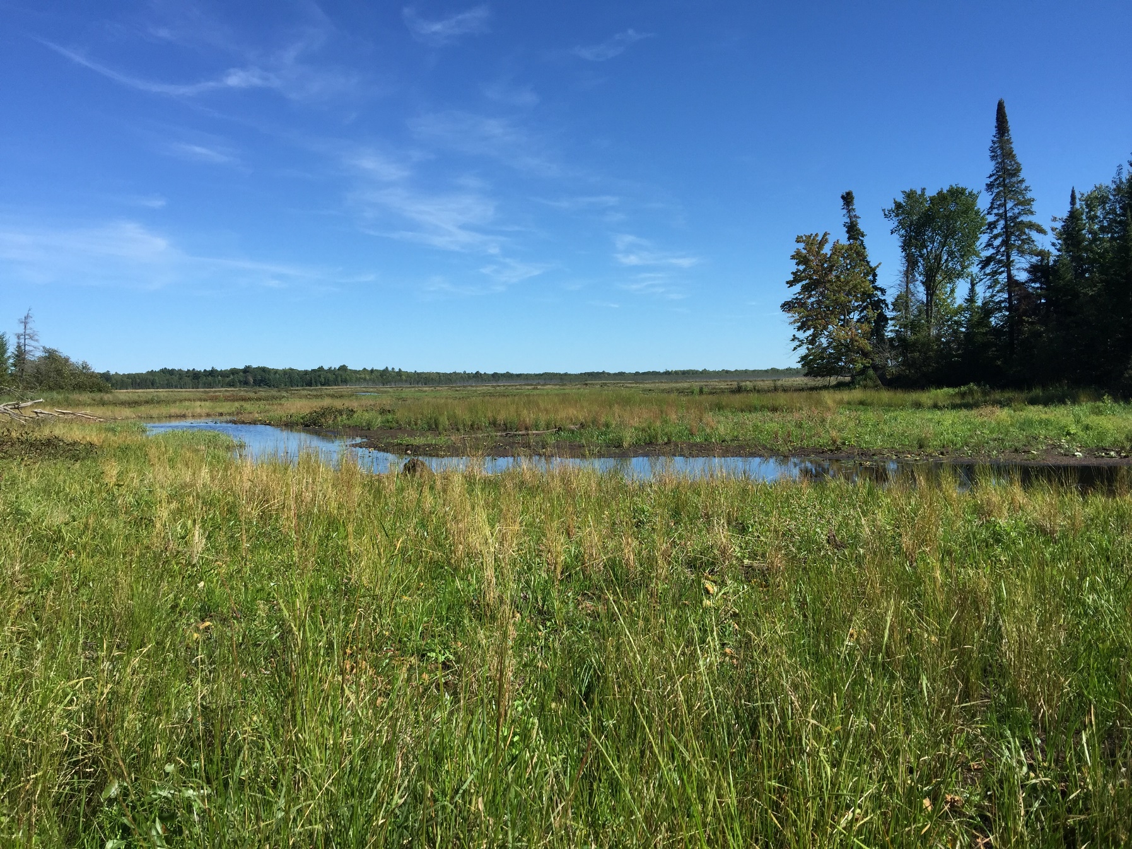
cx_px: 566
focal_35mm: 29
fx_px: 948
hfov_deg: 61.7
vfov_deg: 48.2
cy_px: 424
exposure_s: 1/1721
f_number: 2.2
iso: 32
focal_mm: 4.15
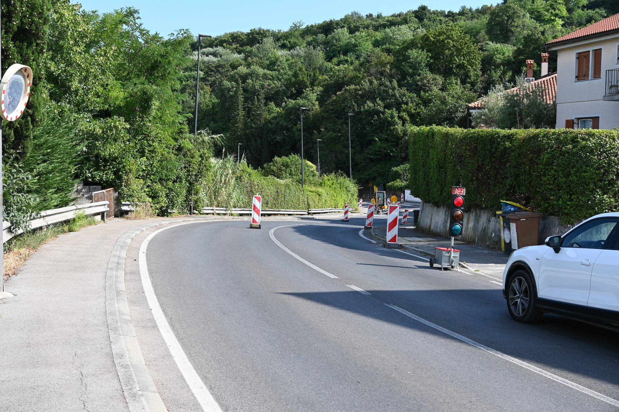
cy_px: 206
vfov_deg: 28.5
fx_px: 812
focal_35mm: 47
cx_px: 310
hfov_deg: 41.7
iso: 100
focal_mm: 31.5
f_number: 5.6
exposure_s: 1/250
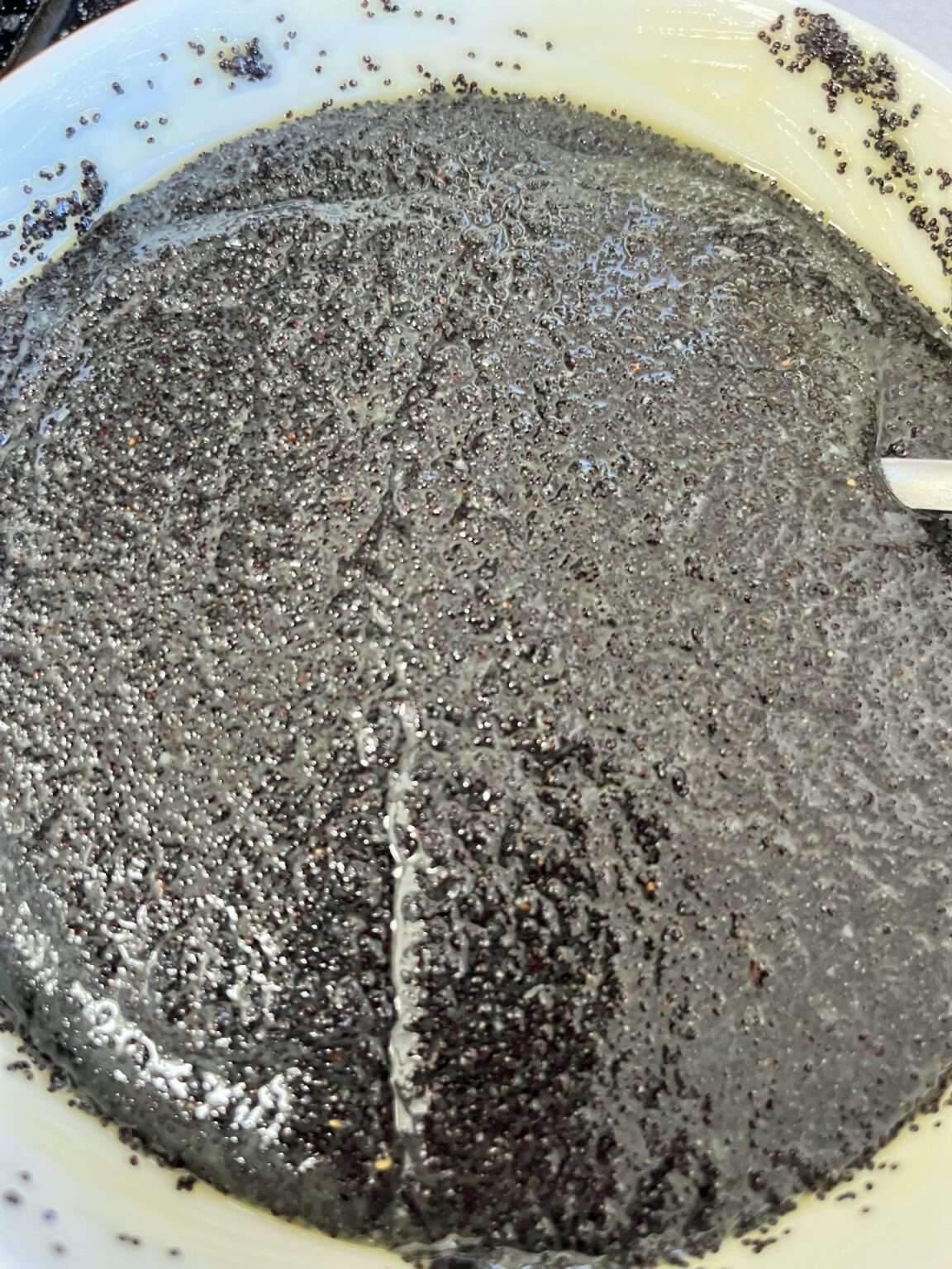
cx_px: 476
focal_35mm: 26
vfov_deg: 67.3
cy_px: 634
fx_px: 953
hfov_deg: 53.1
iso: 500
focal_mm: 5.1
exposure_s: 1/46
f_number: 1.6
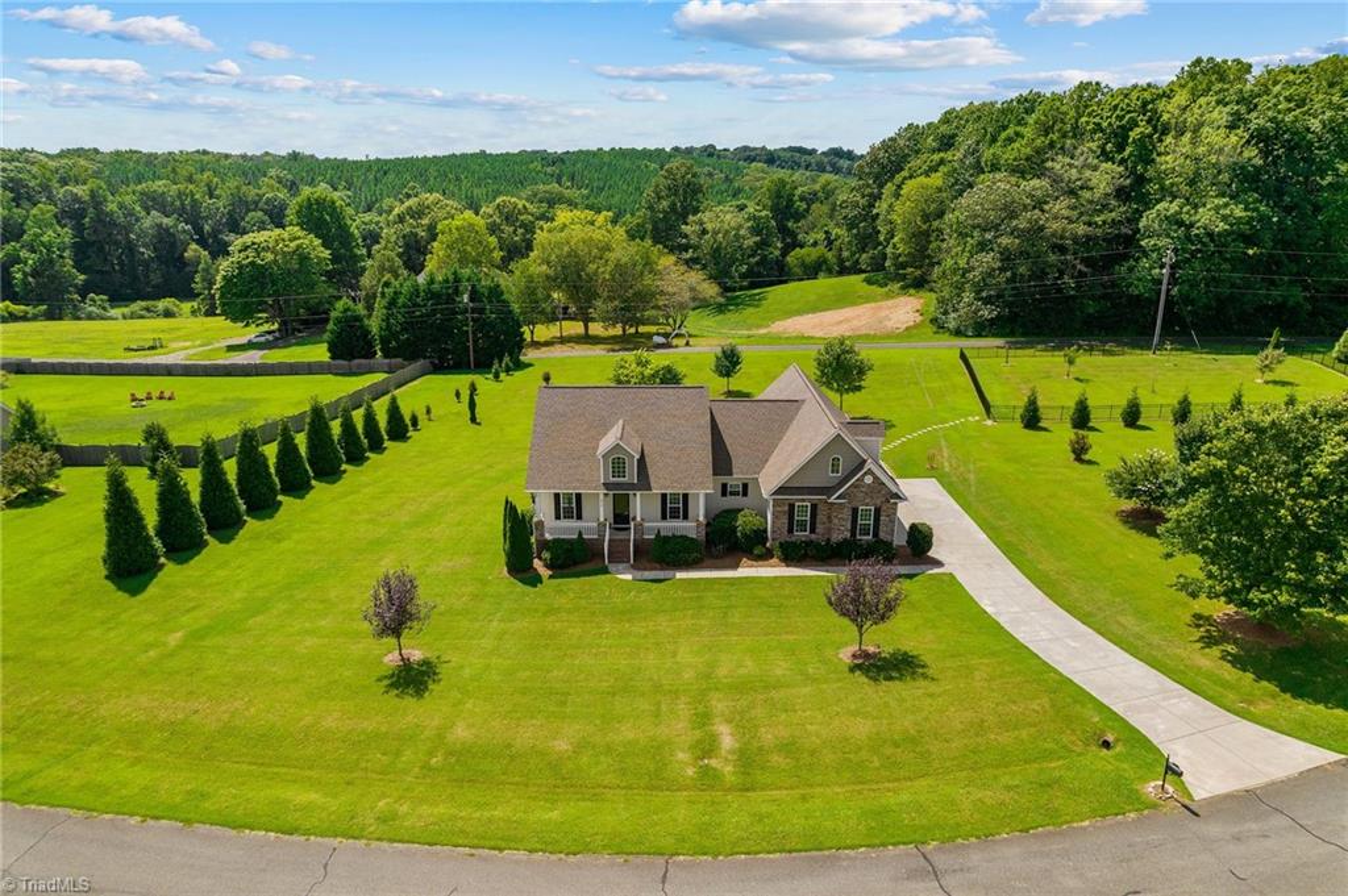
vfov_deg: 57.1
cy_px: 448
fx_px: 823
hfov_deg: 78.6
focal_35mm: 22
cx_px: 674
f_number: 2.8
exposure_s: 1/160
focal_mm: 8.38
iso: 100
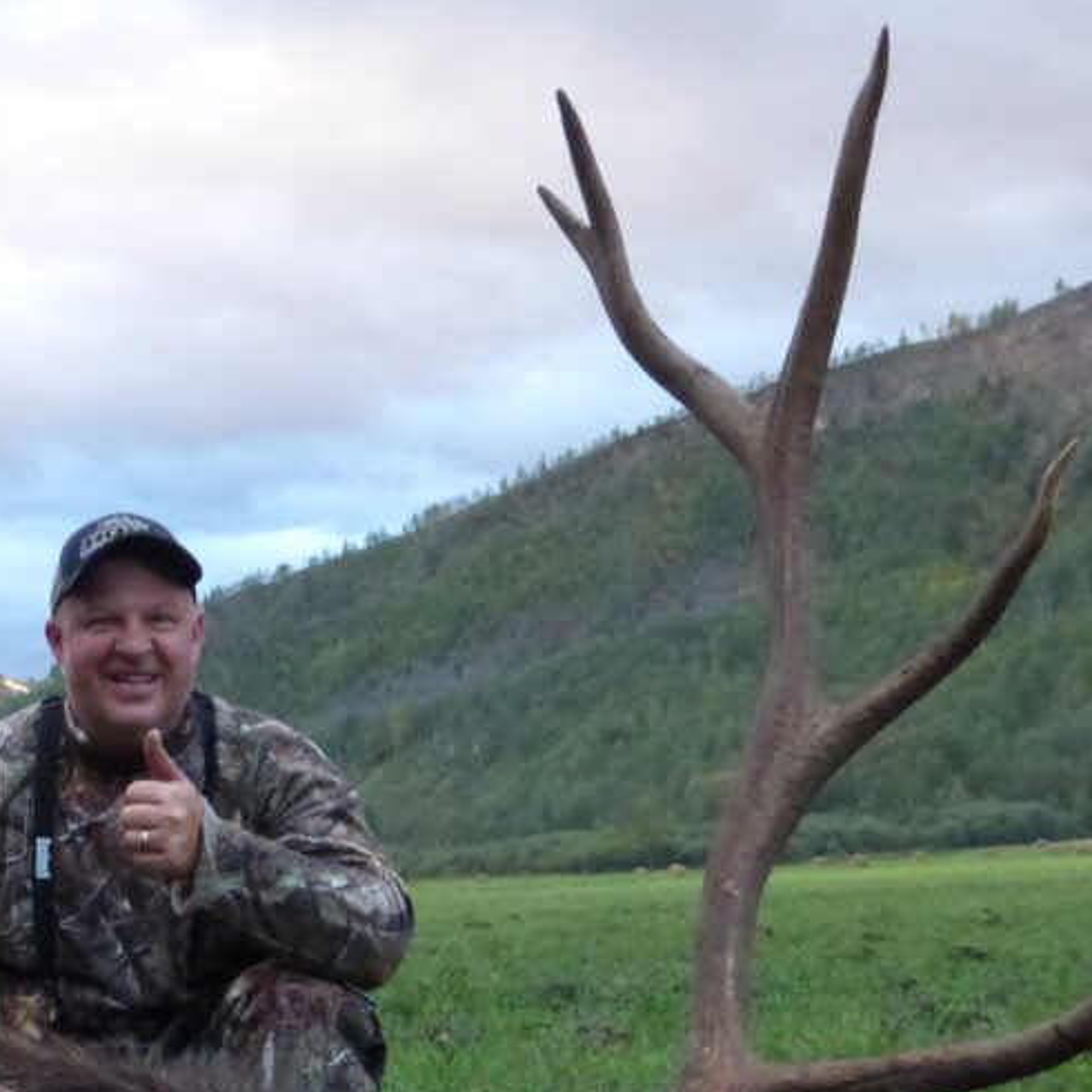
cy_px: 963
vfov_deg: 25.0
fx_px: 2391
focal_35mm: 67
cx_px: 151
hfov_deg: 25.1
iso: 800
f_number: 3.6
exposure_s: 1/60
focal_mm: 5.4
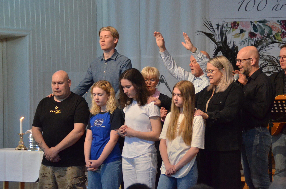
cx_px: 146
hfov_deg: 15.6
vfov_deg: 10.4
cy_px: 94
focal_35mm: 132
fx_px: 1043
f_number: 5.6
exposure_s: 1/200
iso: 4000
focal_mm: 85
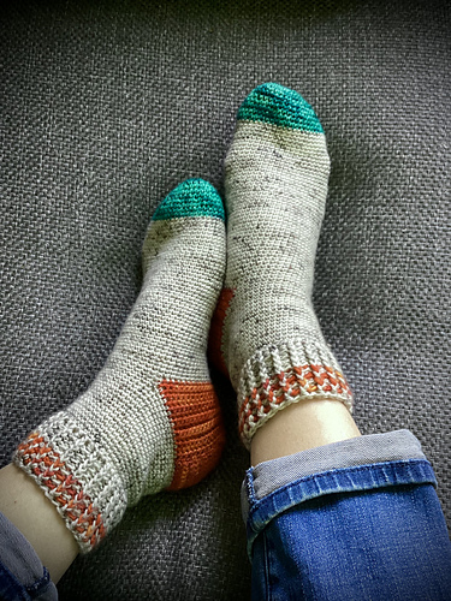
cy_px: 300
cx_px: 226
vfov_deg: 58.4
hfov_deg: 45.4
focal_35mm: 31
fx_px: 539
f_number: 2.4
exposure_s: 1/40
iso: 250
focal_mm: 3.3
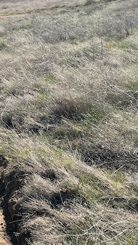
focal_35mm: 57
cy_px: 108
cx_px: -40
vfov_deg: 36.6
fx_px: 371
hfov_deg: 19.5
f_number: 1.6
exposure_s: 1/2817
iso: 32
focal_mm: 4.2
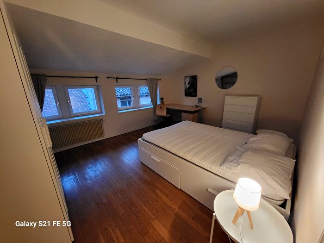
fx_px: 122
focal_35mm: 13
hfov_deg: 106.2
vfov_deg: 89.9
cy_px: 122
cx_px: 162
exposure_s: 1/25
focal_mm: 1.74
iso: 640
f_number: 2.2
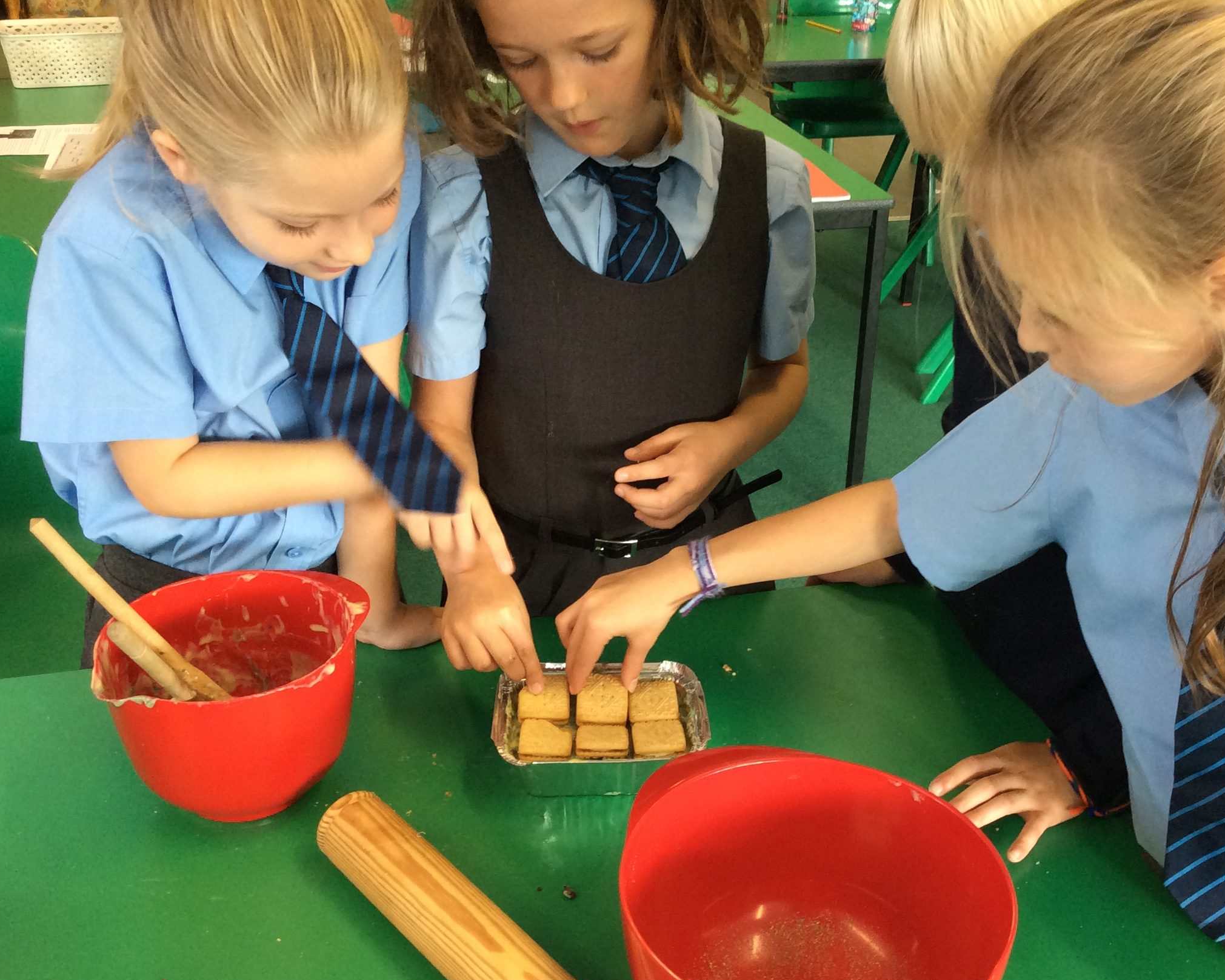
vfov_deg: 37.3
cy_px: 557
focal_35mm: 40
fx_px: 1450
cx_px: 718
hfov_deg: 45.6
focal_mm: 3.3
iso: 80
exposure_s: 1/25
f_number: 2.4
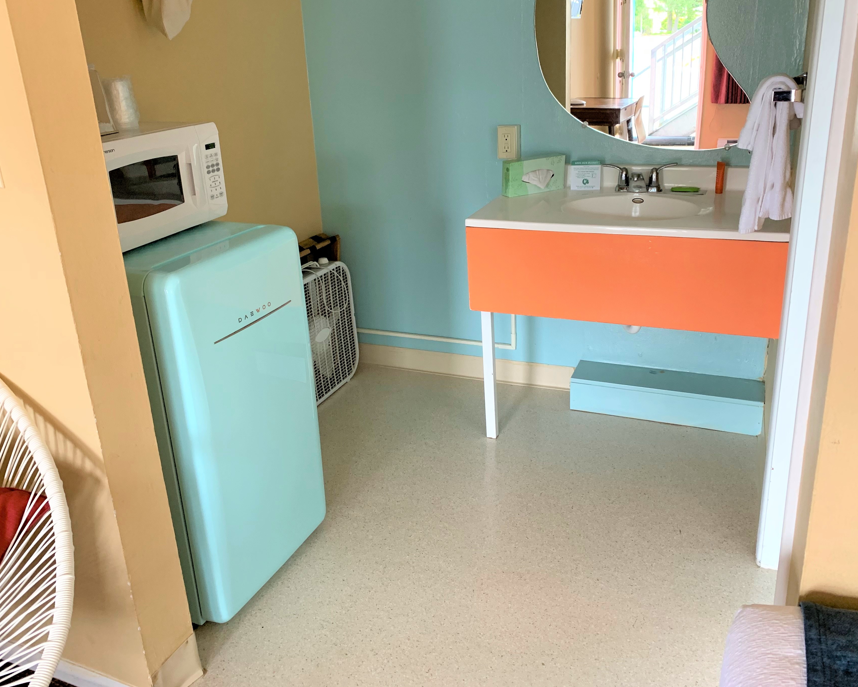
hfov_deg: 58.8
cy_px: 314
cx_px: 432
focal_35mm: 30
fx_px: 762
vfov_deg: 48.5
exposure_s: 1/60
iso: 160
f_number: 1.8
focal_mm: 4.25
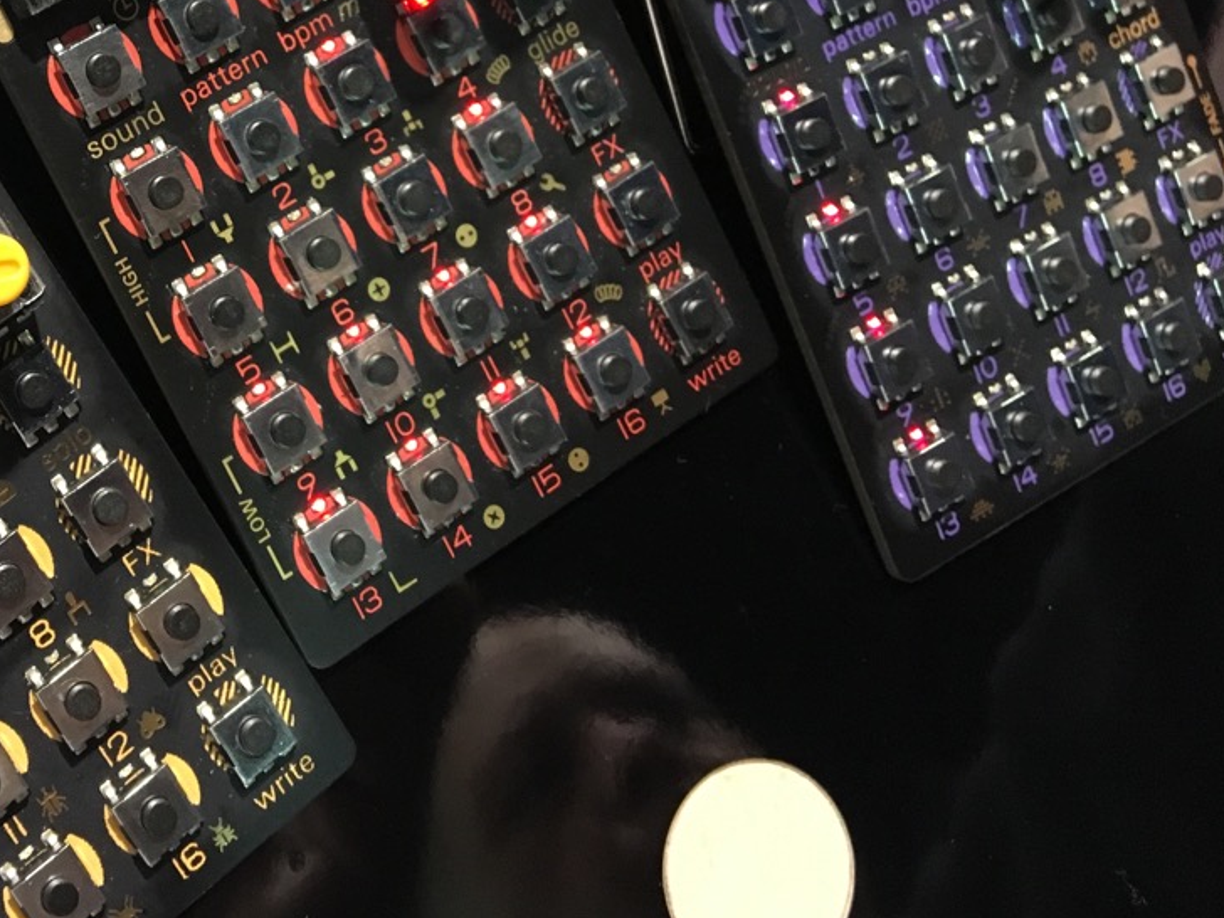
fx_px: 1803
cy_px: 128
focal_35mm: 51
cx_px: 158
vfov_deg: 27.7
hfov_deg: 35.6
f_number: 2.2
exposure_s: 1/15
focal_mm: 4.15
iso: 200
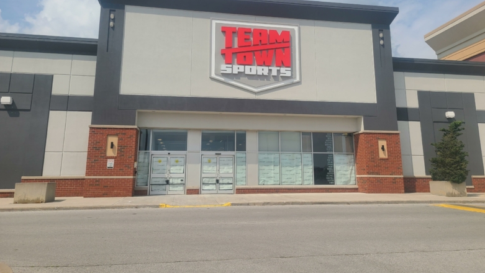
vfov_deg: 39.9
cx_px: 247
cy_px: 99
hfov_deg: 66.0
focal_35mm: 29
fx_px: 373
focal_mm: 5.4
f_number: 1.8
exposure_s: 1/3892
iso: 40
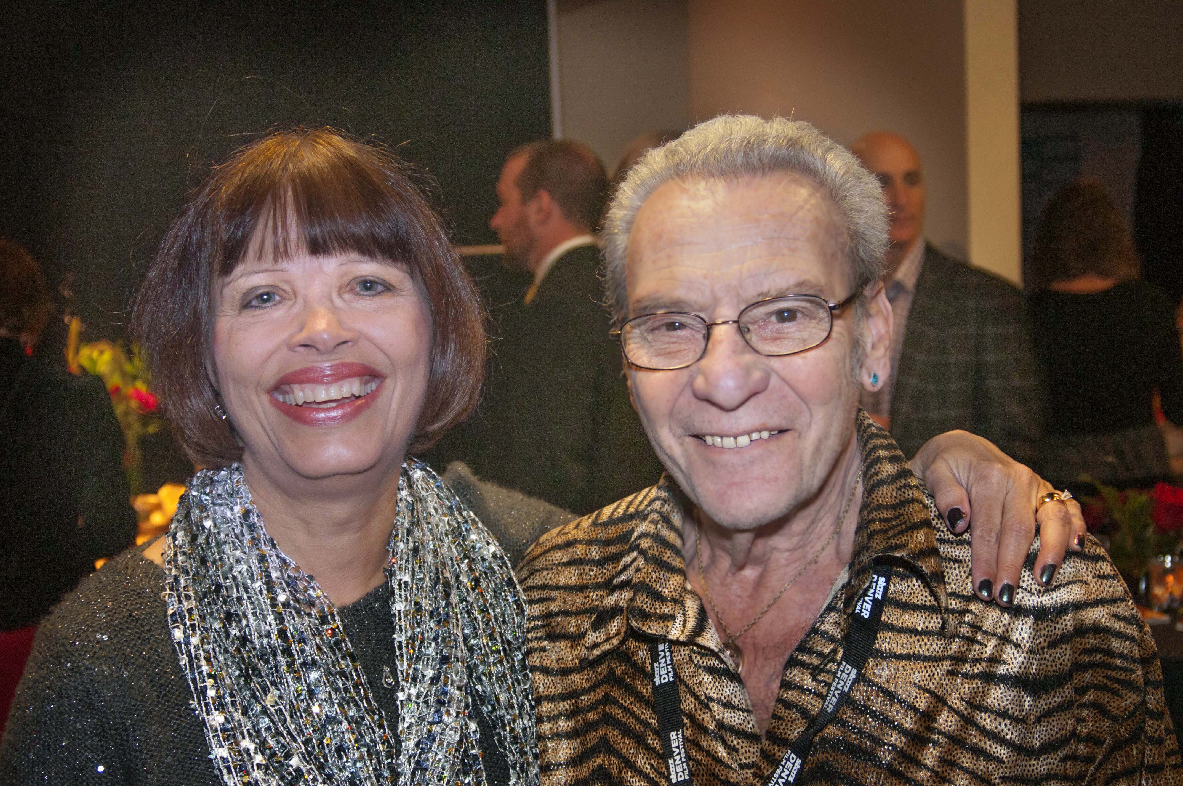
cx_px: 592
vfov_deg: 26.4
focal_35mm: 51
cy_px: 393
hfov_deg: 38.9
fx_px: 1674
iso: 400
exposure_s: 1/60
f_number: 4.5
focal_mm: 34
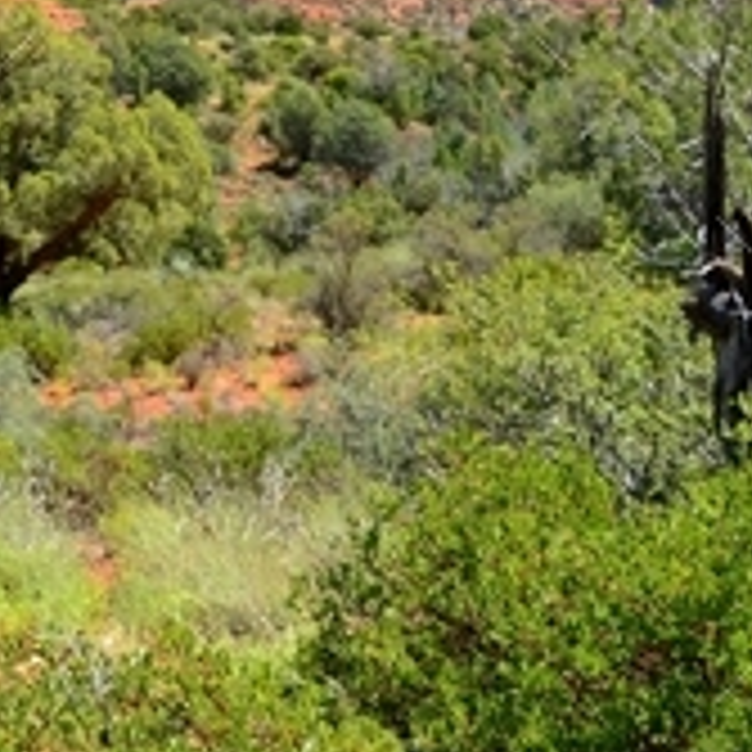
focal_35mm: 81
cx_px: -414
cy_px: -7
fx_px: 1991
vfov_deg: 20.7
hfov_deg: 18.6
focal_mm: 18
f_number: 9
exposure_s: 1/100
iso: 400
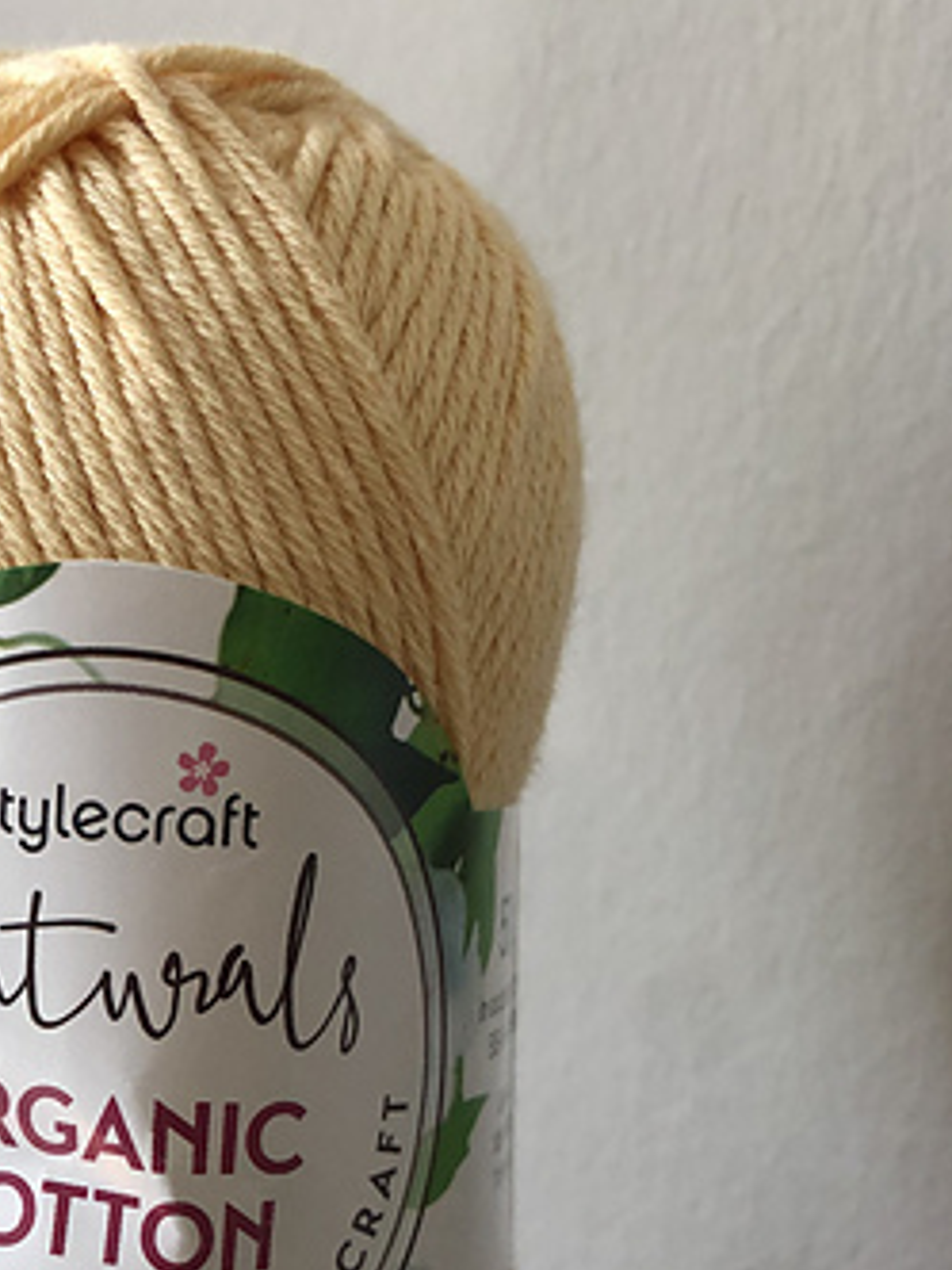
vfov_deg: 35.0
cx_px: 61
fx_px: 1980
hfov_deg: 26.0
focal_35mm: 54
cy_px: 903
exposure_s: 1/26
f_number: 1.8
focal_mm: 3.99
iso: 40
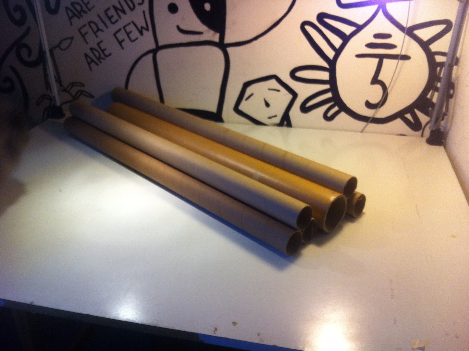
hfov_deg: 52.7
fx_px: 474
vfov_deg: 40.6
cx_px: 234
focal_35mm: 35
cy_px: 176
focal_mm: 3.85
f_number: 2.8
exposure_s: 1/30
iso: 80
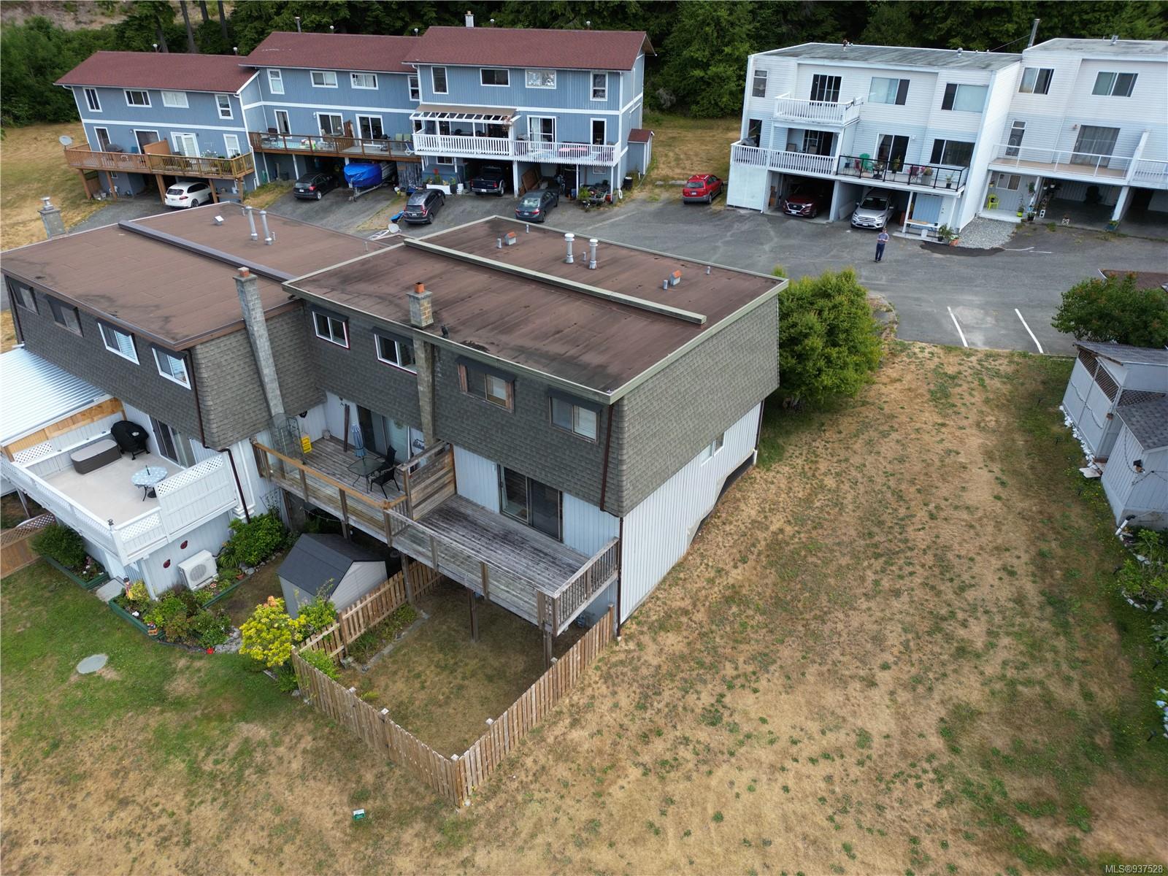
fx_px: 810
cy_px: 438
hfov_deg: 71.6
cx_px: 584
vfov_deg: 56.8
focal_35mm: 24
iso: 100
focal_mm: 6.72
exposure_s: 1/25
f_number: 1.7
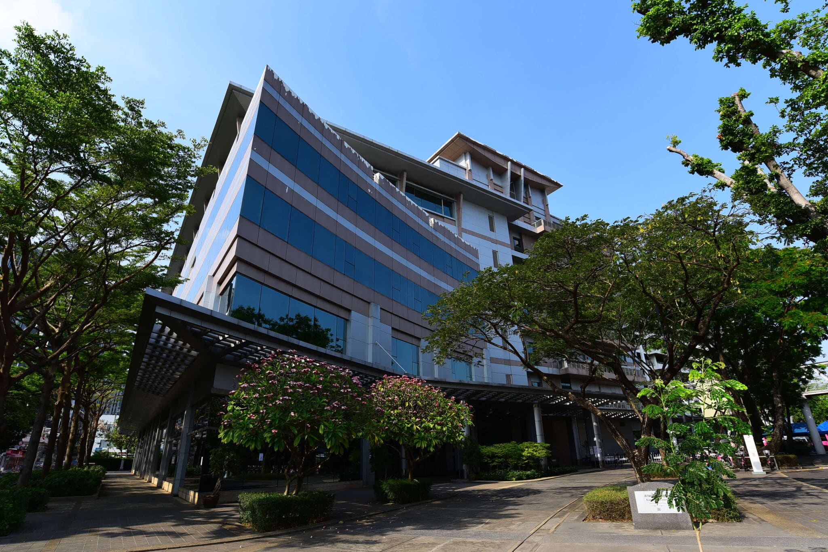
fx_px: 414
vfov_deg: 67.4
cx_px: 414
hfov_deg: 90.0
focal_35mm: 18
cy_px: 276
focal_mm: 18
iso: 200
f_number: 9.5
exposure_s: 1/350
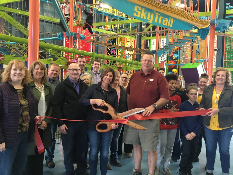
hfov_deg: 61.7
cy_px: 88
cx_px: 116
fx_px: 195
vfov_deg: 48.2
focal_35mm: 29
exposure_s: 1/17
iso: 200
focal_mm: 4.15
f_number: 2.2
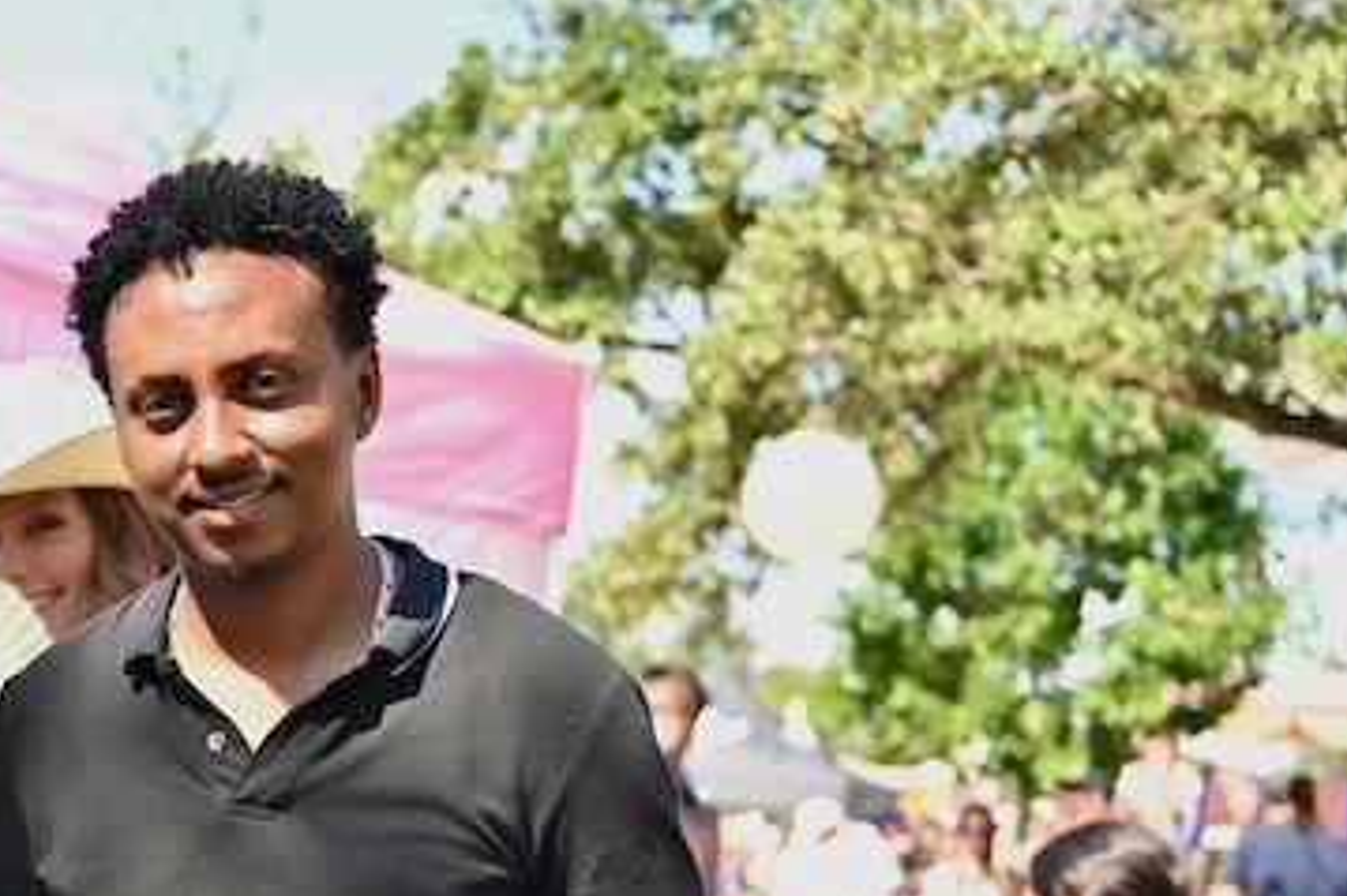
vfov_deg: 13.6
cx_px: -364
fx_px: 3690
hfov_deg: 19.2
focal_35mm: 99
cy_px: 1005
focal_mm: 29.5
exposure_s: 1/800
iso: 160
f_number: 2.8
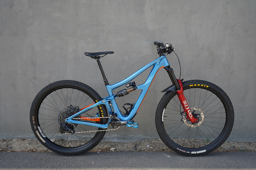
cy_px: 85
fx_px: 263
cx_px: 128
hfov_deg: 51.9
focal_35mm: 37
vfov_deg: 35.9
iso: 100
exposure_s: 1/160
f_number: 4
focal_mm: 37
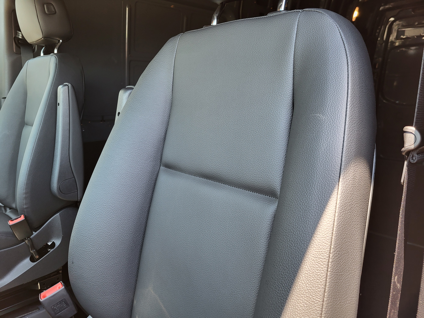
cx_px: 212
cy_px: 159
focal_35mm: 26
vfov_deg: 53.1
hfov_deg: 67.3
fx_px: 318
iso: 100
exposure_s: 1/120
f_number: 1.8
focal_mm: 5.4
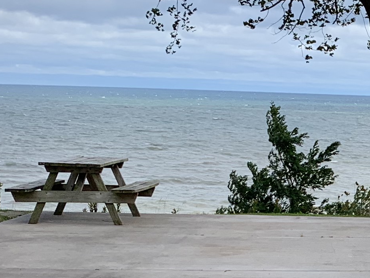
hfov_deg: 16.5
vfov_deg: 13.0
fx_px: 1197
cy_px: 297
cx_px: 497
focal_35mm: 112
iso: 25
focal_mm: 4.25
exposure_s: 1/1266
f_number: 1.8
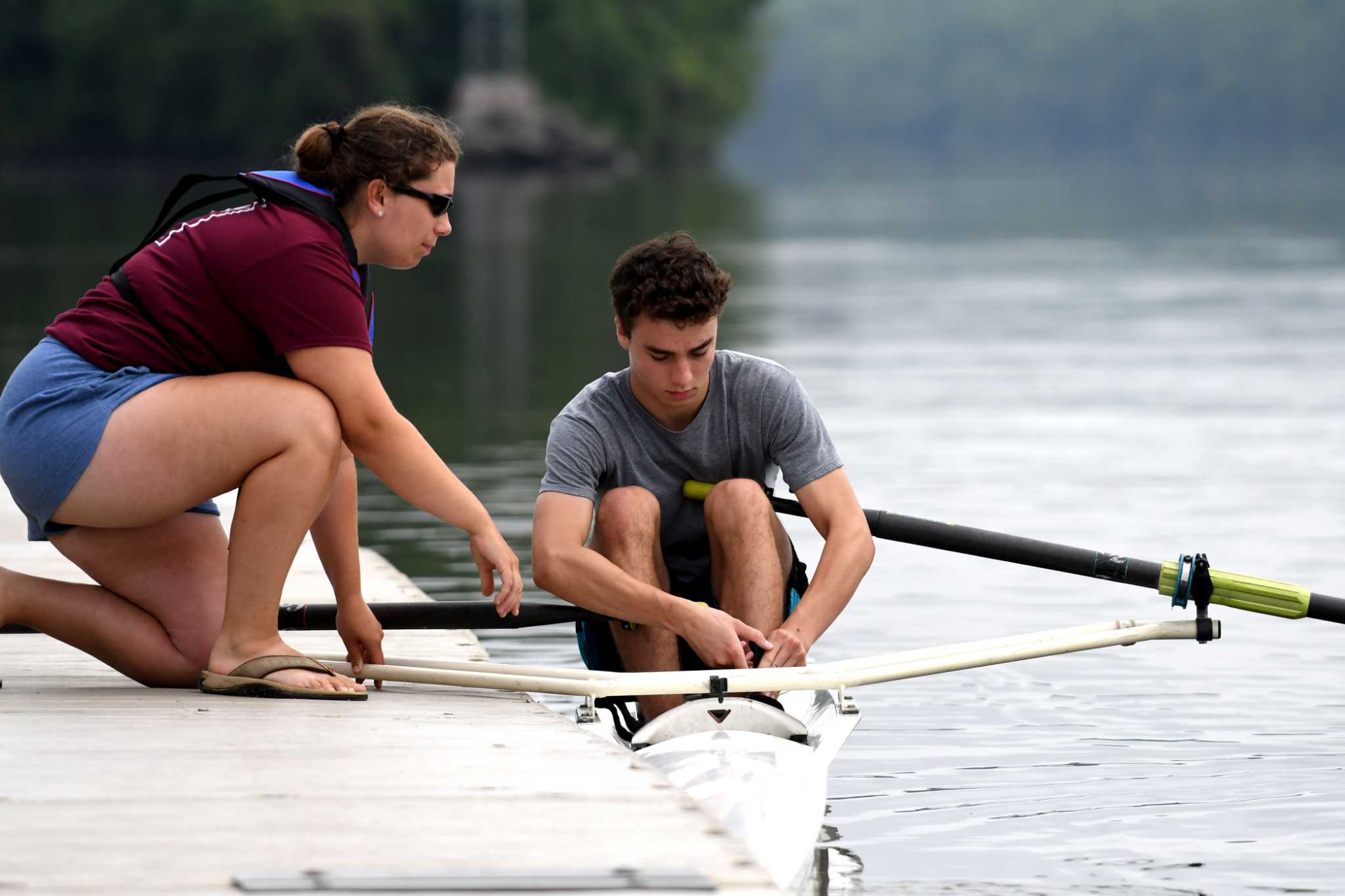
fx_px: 9806
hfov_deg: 7.8
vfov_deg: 5.2
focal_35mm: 262
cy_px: 448
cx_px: 672
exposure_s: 1/8000
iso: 640
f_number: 4.5
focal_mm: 175
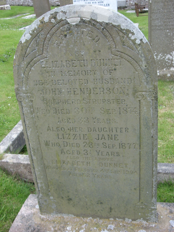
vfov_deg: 40.4
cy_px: 115
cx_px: 87
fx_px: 315
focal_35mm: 47
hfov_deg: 30.9
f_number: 2.9
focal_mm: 7.6
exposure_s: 1/42
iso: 50
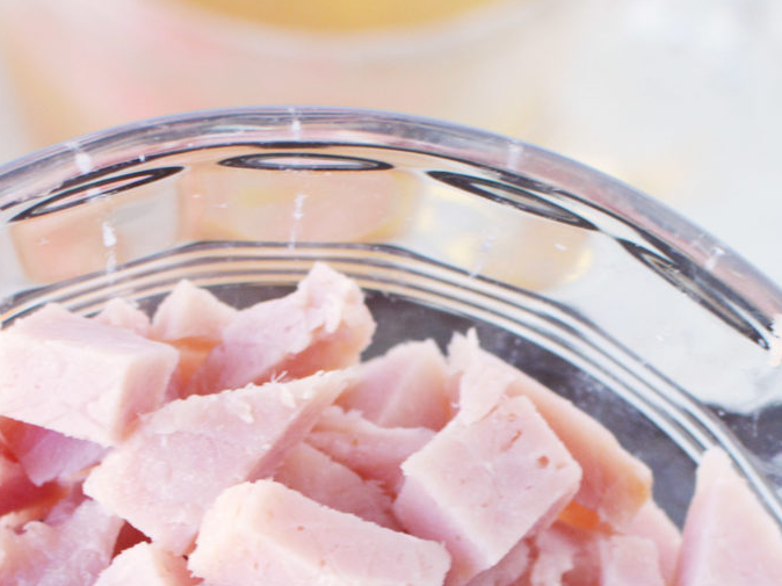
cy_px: 749
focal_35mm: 153
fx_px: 3466
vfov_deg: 9.5
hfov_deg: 12.9
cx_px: 405
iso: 400
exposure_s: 1/80
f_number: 4.5
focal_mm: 35
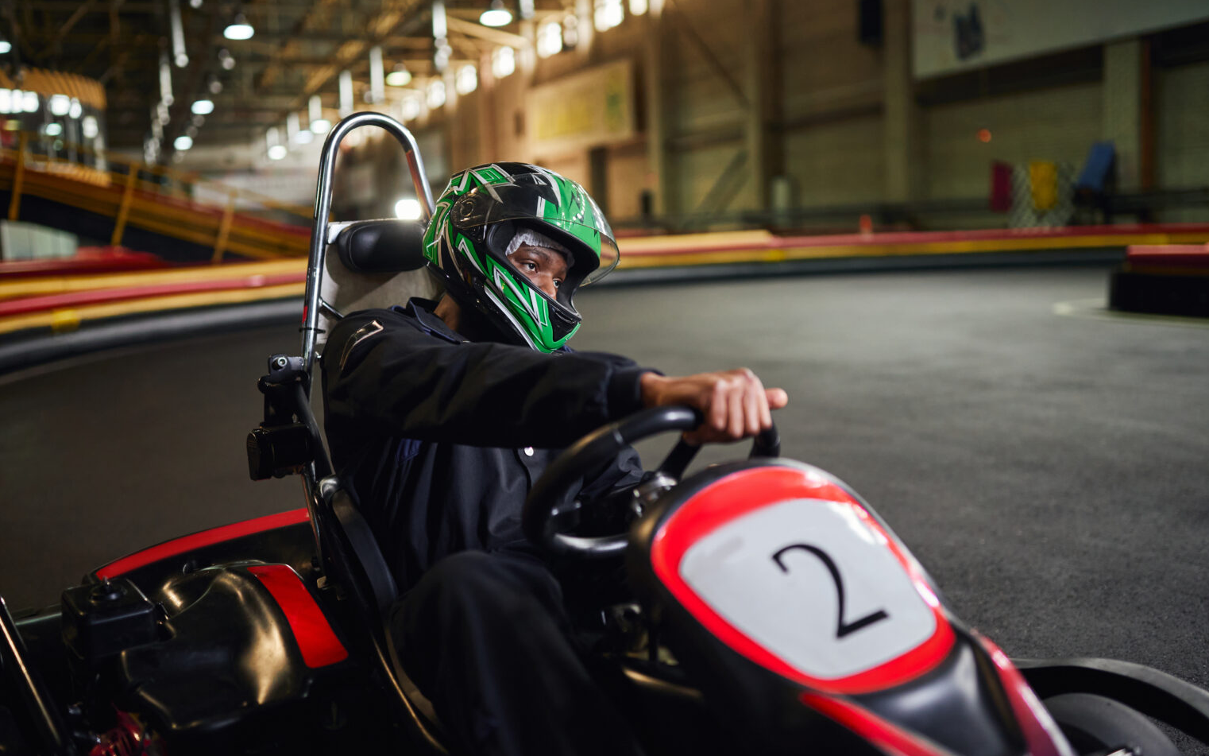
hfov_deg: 54.0
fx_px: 1186
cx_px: 609
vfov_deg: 35.3
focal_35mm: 36
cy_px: 372
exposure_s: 1/125
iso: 1000
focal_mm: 35
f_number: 1.4
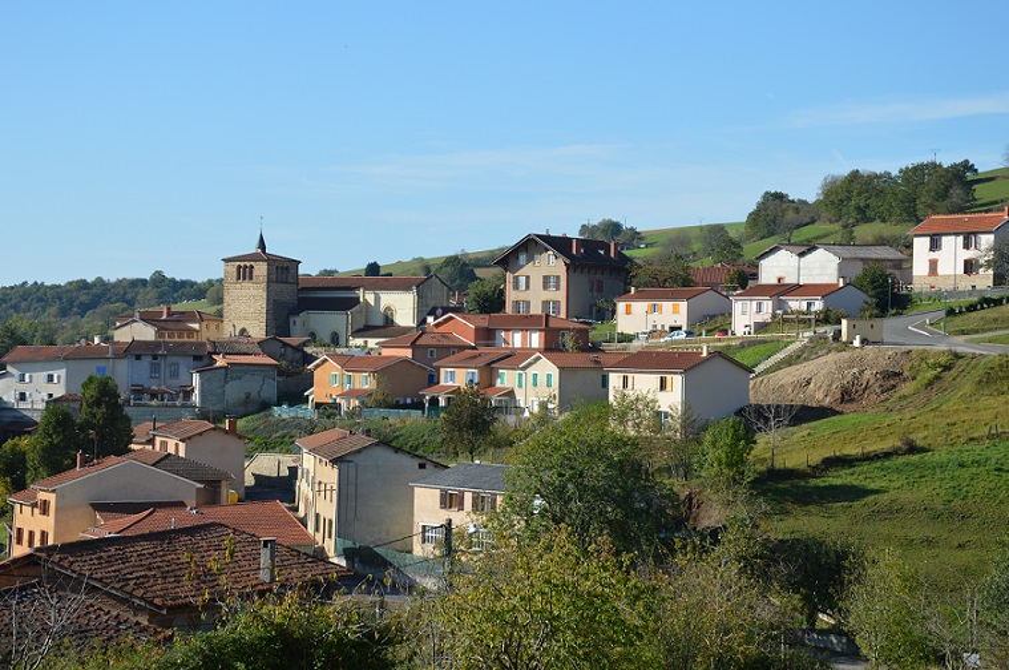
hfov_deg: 26.0
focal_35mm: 78
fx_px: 2183
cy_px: 335
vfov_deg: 17.4
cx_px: 504
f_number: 7.1
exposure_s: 1/200
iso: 100
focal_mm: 52
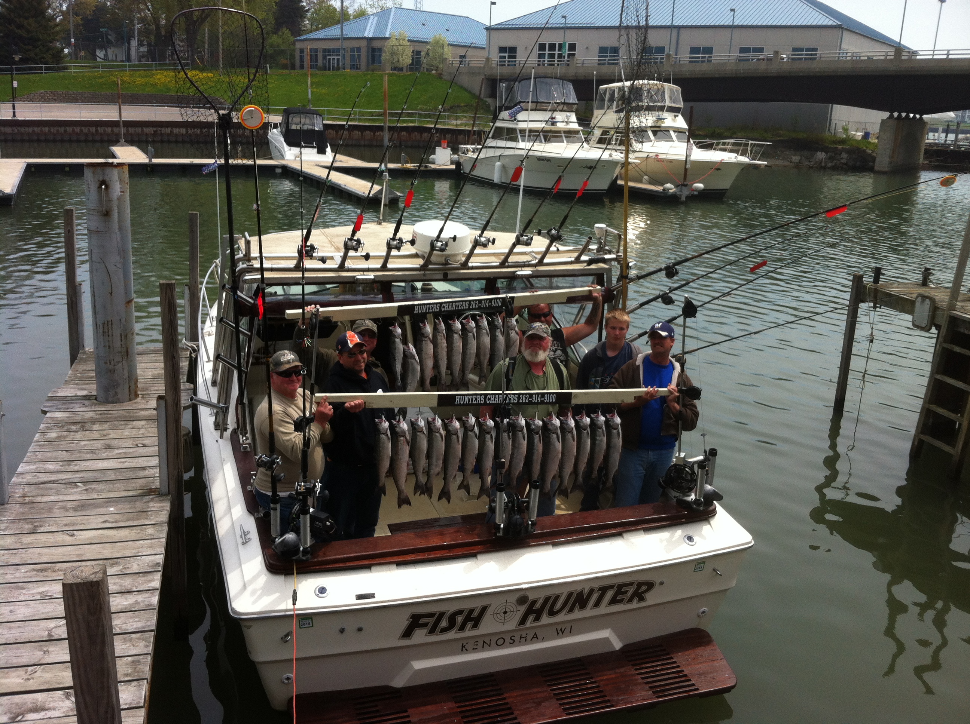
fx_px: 979
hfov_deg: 52.7
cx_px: 485
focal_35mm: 35
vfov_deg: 40.6
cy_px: 362
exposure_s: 1/1160
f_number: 2.8
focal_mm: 3.85
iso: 80
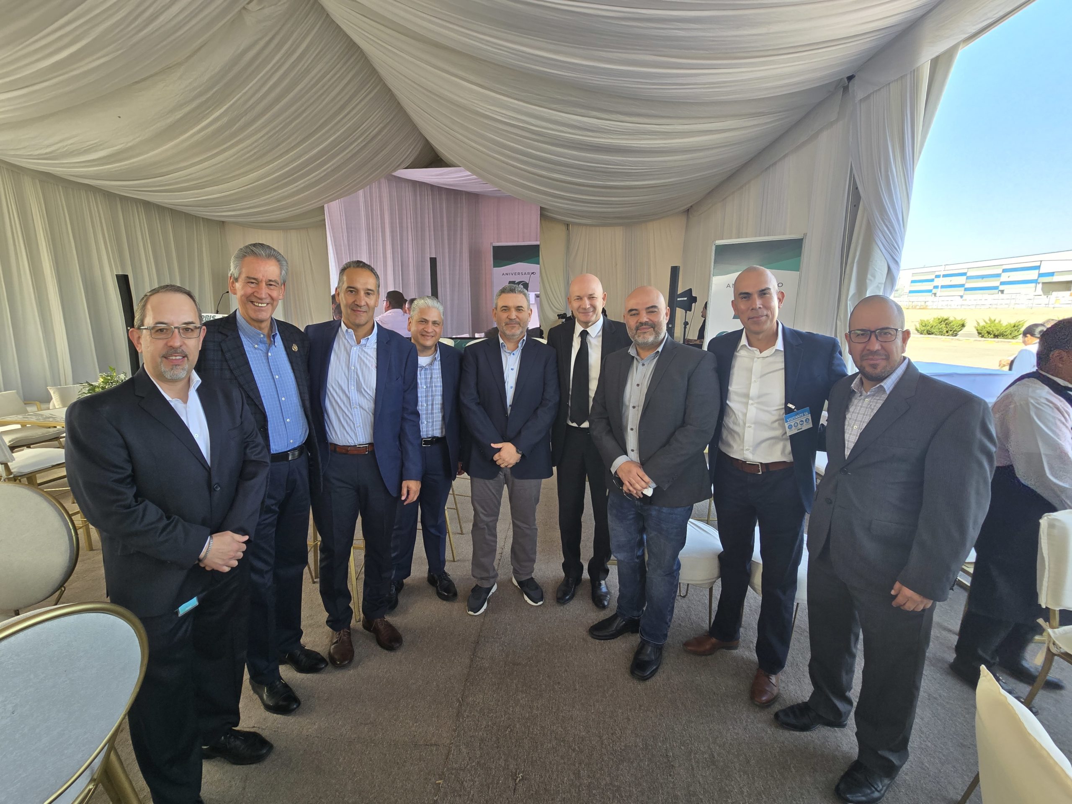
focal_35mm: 13
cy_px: 402
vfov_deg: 89.9
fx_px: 403
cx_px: 536
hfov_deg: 106.2
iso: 50
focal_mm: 2.2
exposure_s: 1/160
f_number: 2.2
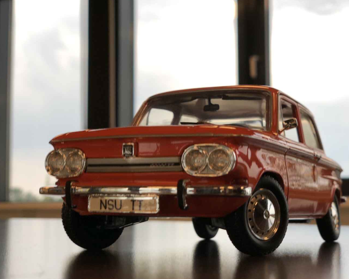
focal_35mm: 63
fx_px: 651
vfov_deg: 24.2
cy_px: 155
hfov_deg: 30.0
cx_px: 196
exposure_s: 1/50
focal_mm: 6
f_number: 2.4
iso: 16
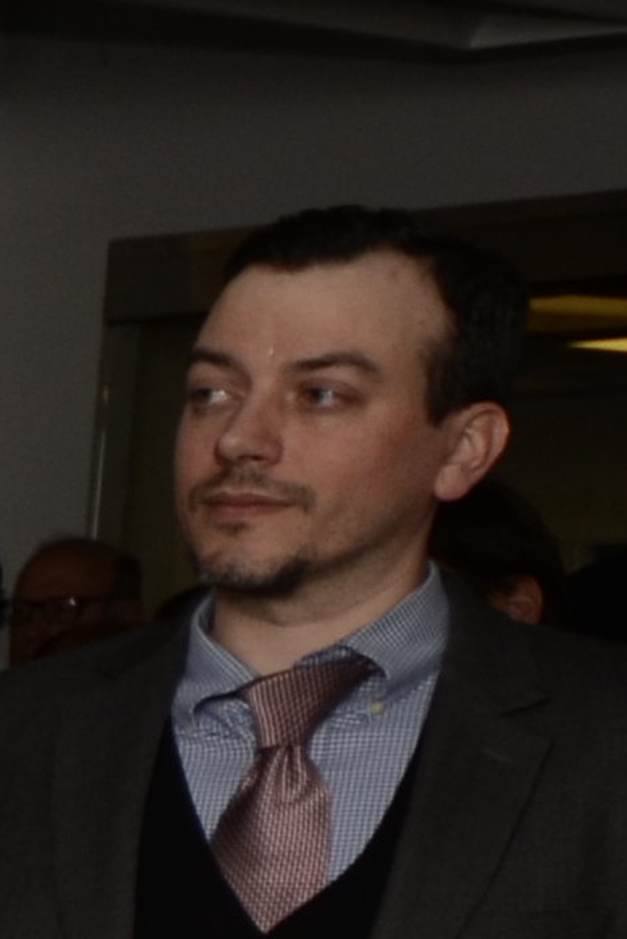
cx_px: -2609
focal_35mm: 169
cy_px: 1446
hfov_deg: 5.7
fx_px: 4410
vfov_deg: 11.6
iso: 250
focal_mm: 16
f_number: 4
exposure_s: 1/320
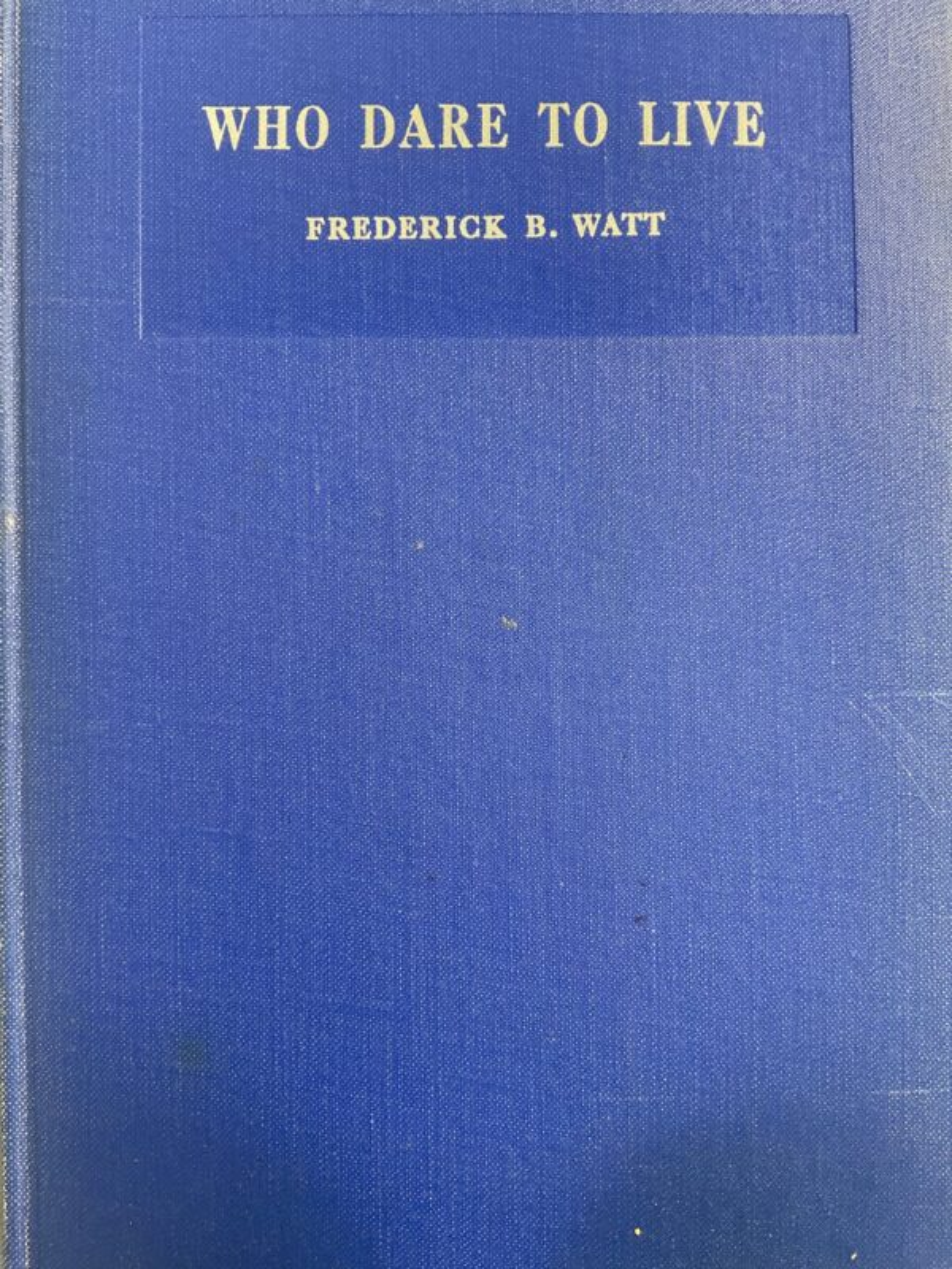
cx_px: 476
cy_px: 634
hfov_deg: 48.2
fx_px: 1063
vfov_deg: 61.7
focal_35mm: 29
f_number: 1.8
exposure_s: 1/60
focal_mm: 3
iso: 64
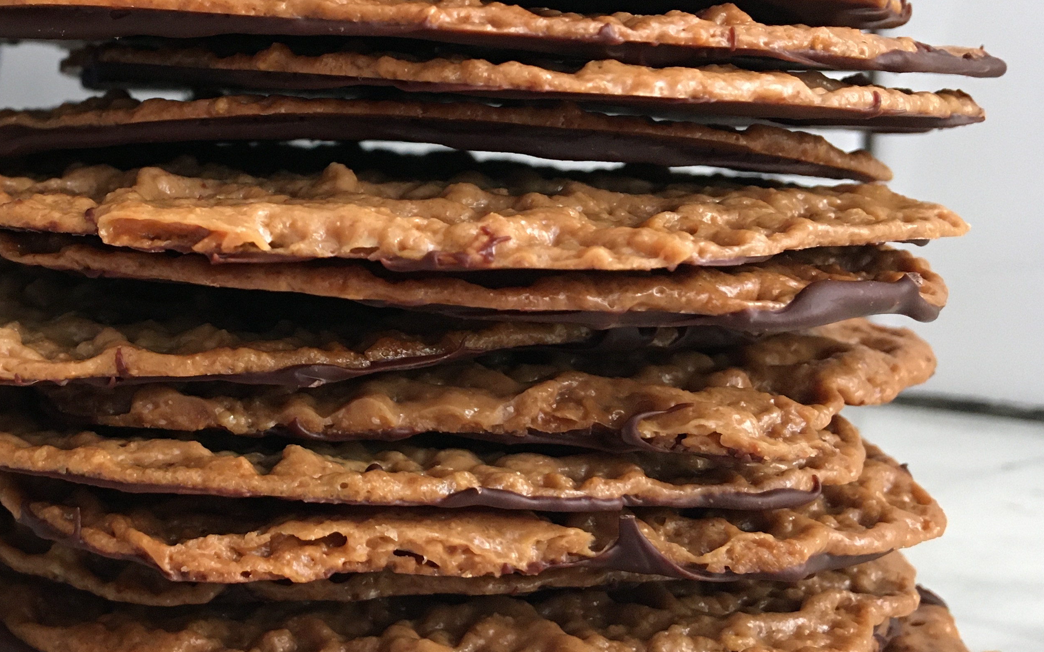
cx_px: 234
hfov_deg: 39.7
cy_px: 318
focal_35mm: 49
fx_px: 1394
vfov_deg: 26.3
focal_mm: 4.15
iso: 160
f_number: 2.2
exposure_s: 1/30
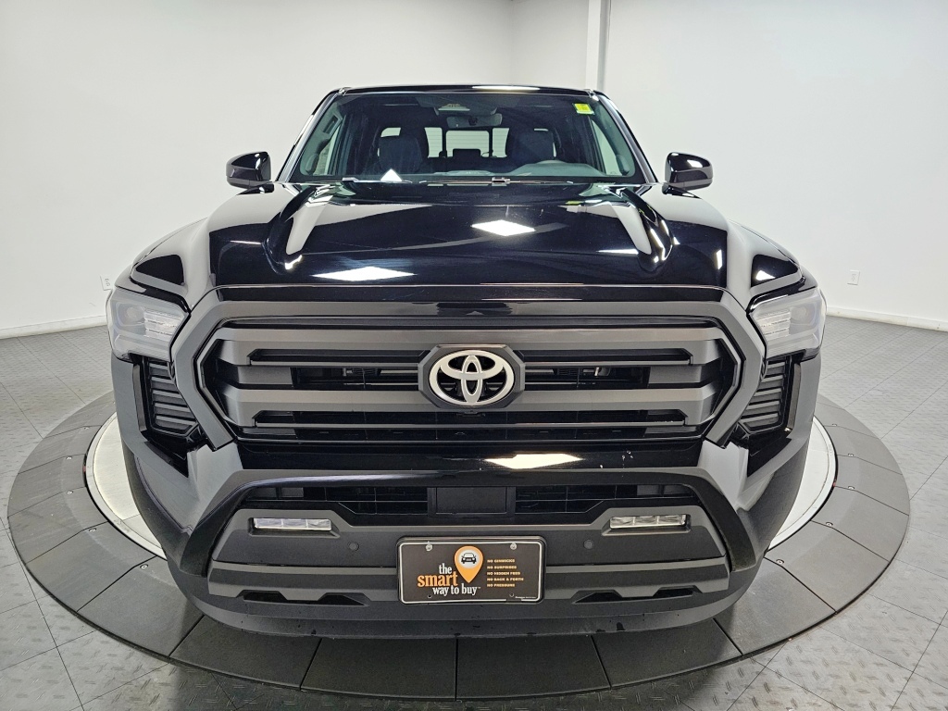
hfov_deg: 73.9
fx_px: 630
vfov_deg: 58.9
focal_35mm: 23
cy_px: 356
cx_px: 474
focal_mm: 6.3
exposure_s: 1/60
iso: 800
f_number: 1.7
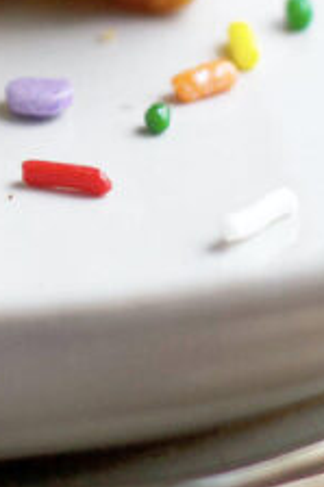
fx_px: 4894
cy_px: -143
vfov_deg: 5.7
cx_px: -204
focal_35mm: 362
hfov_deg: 3.8
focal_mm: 50
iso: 100
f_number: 2.8
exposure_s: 1/125
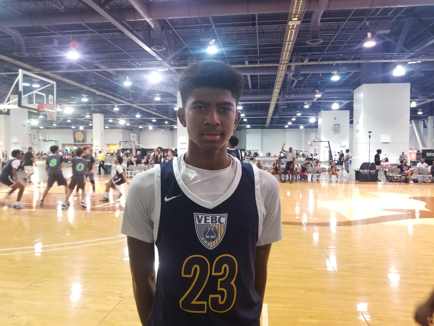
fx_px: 326
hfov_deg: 67.3
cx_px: 217
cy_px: 163
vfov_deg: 53.1
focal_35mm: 26
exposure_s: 1/24
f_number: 1.7
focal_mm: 4.25
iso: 200
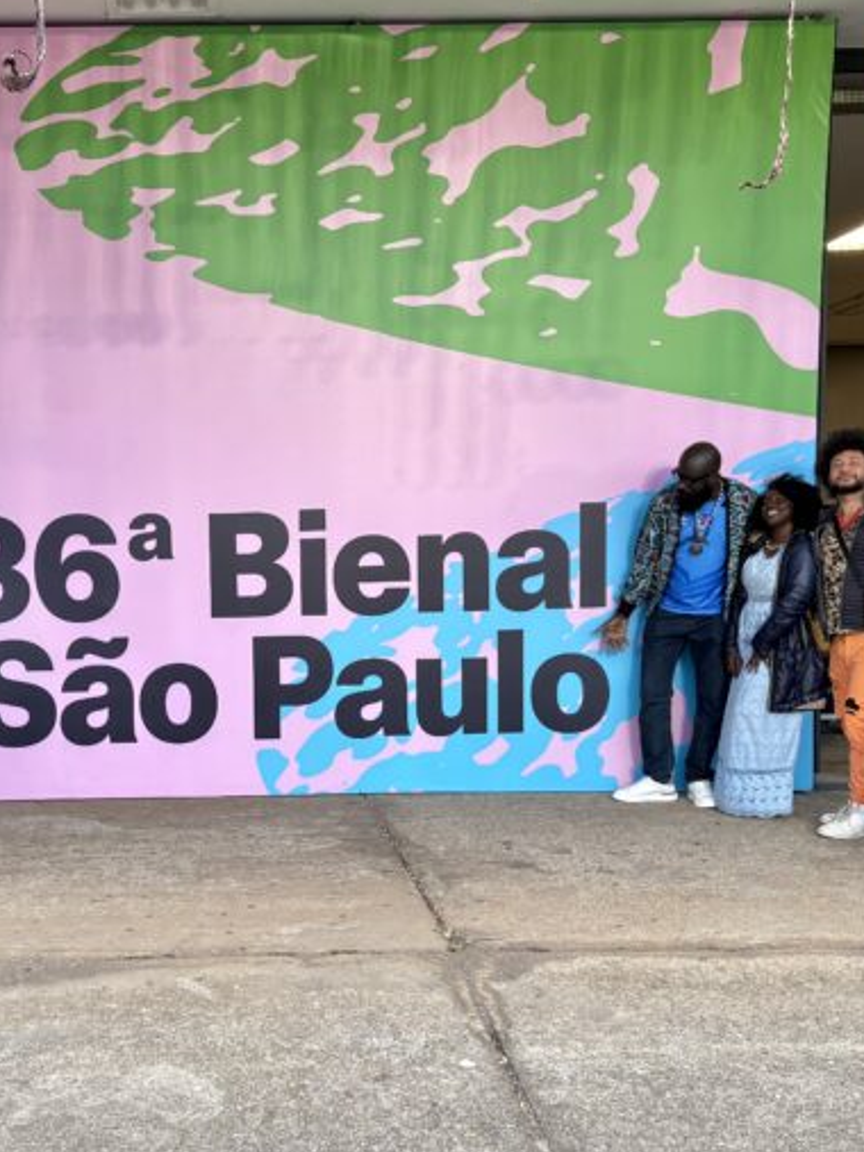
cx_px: 248
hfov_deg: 34.6
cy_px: 634
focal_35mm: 41
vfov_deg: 45.7
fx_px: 1365
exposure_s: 1/120
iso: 100
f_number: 1.6
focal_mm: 5.96
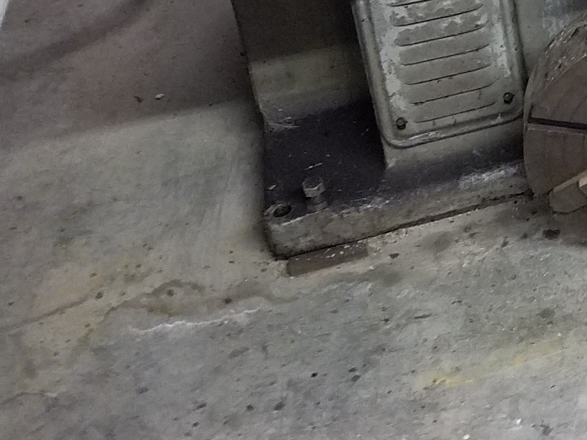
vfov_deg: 16.3
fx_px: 1407
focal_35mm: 83
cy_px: -211
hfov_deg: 19.9
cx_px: 914
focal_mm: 4.2
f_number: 1.7
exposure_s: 1/10
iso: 250
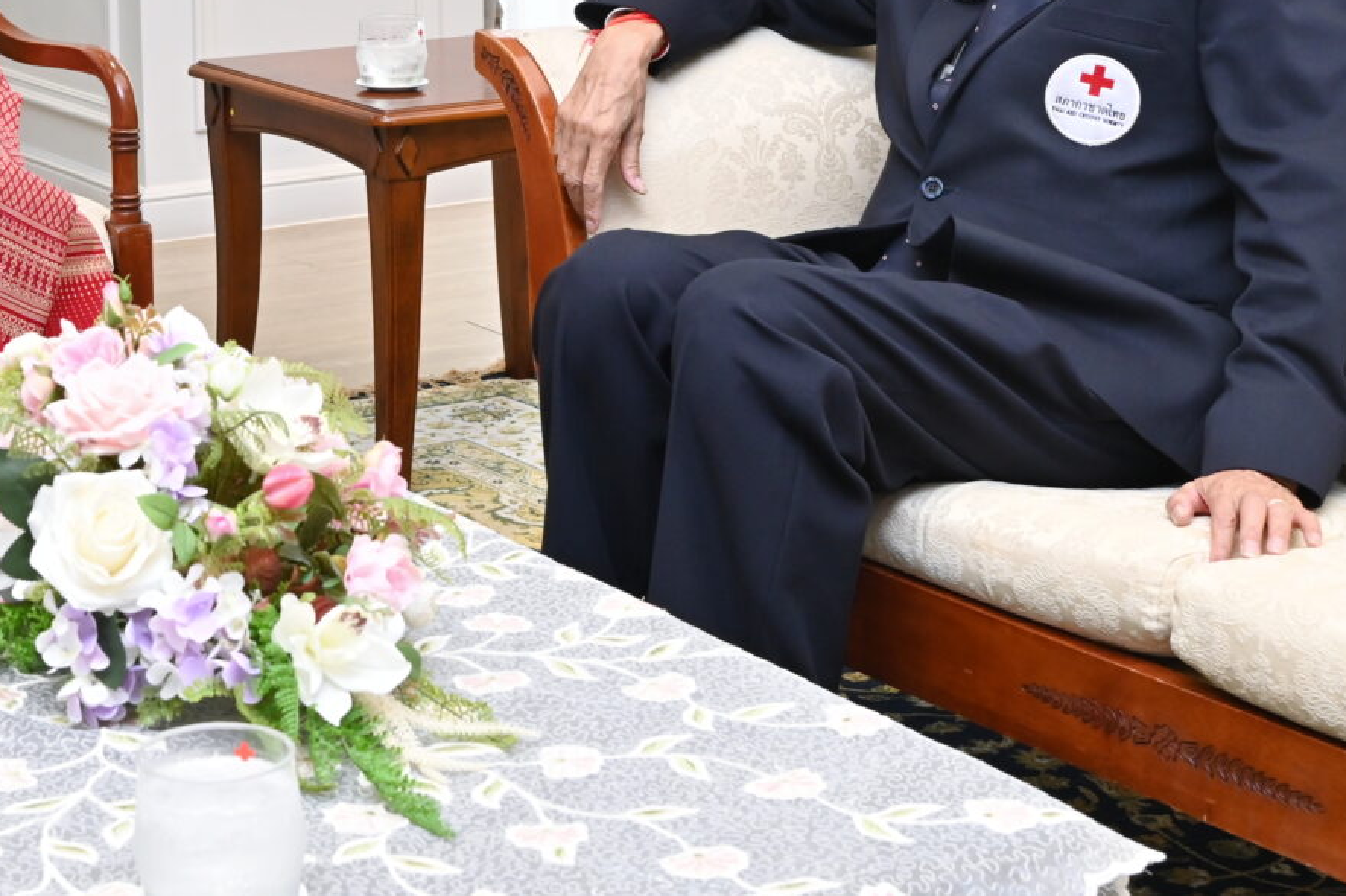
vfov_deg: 16.4
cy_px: -42
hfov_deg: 24.5
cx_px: 208
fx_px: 3027
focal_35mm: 81
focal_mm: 35
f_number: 6.3
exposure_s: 1/125
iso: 1250
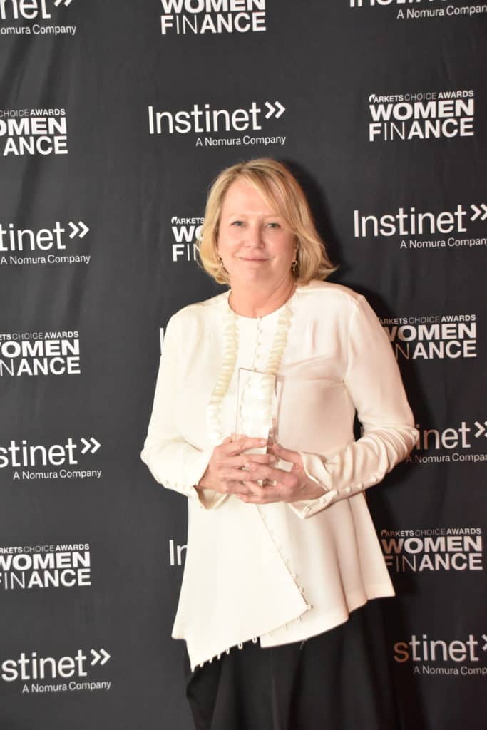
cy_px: 365
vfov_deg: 42.3
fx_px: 943
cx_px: 244
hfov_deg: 29.0
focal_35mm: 46
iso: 6400
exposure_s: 1/60
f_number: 4
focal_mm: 31
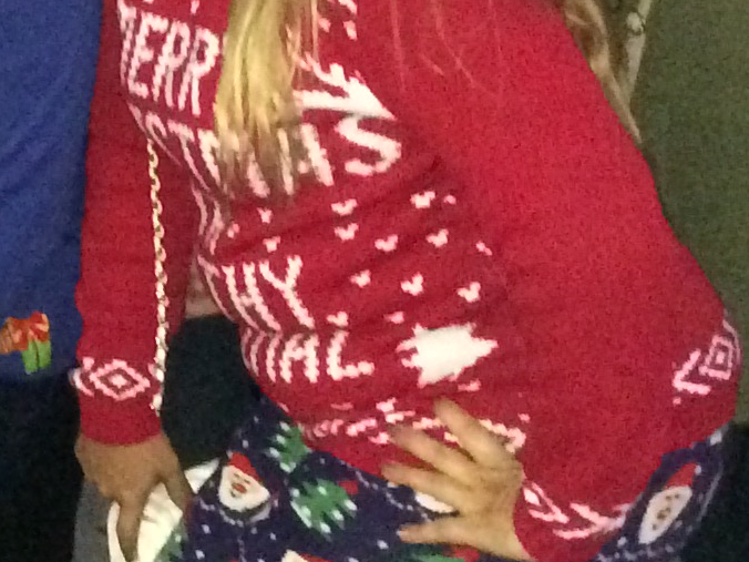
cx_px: -646
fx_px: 3029
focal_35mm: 140
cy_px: -211
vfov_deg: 10.3
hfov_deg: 12.7
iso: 1000
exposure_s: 1/16
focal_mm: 4.15
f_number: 2.2
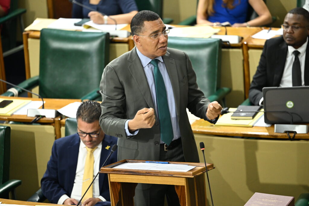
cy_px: 103
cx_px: 154
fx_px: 1459
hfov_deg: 12.1
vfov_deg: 8.1
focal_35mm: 170
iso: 3200
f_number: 2.8
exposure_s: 1/250
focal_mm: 170
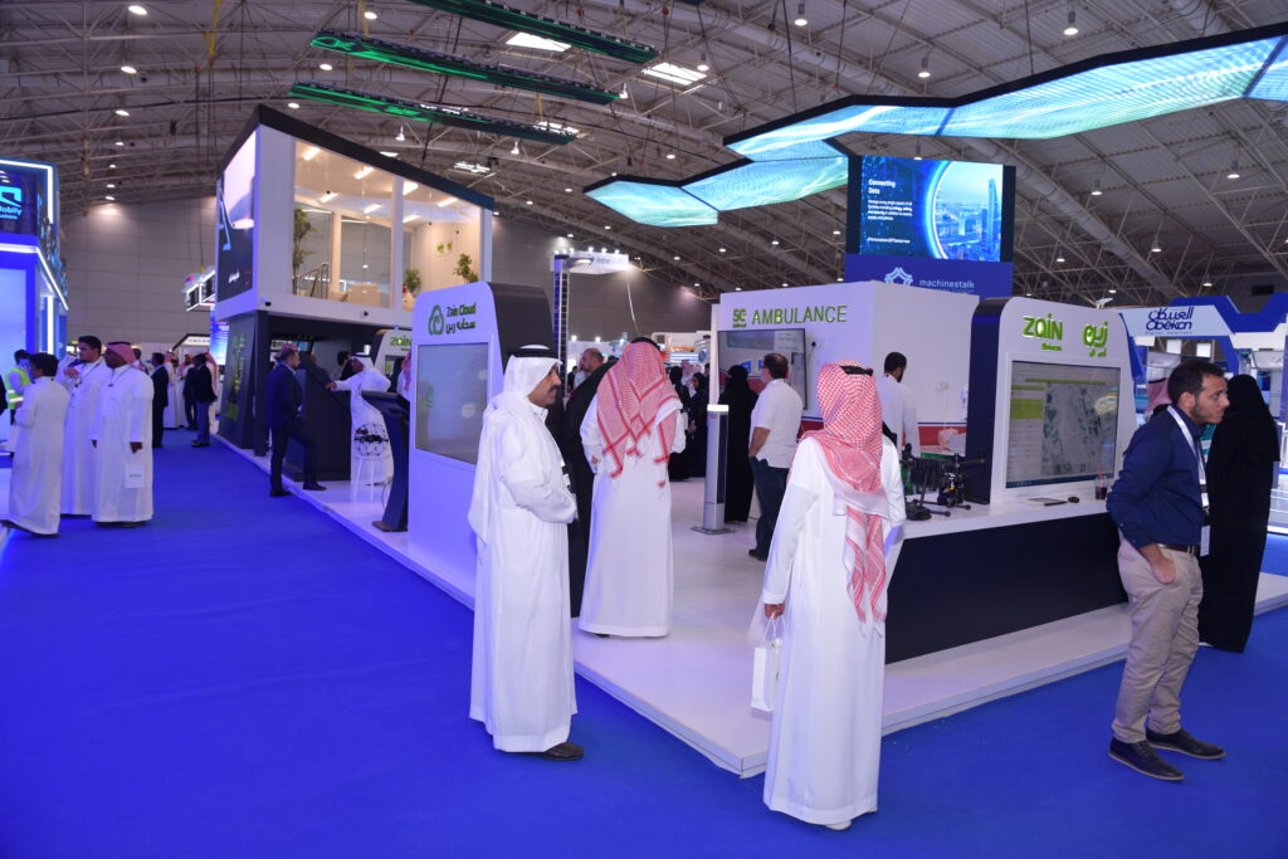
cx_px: 644
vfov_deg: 53.1
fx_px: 859
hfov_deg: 73.7
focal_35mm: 24
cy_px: 430
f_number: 4
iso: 800
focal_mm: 24
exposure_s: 1/160
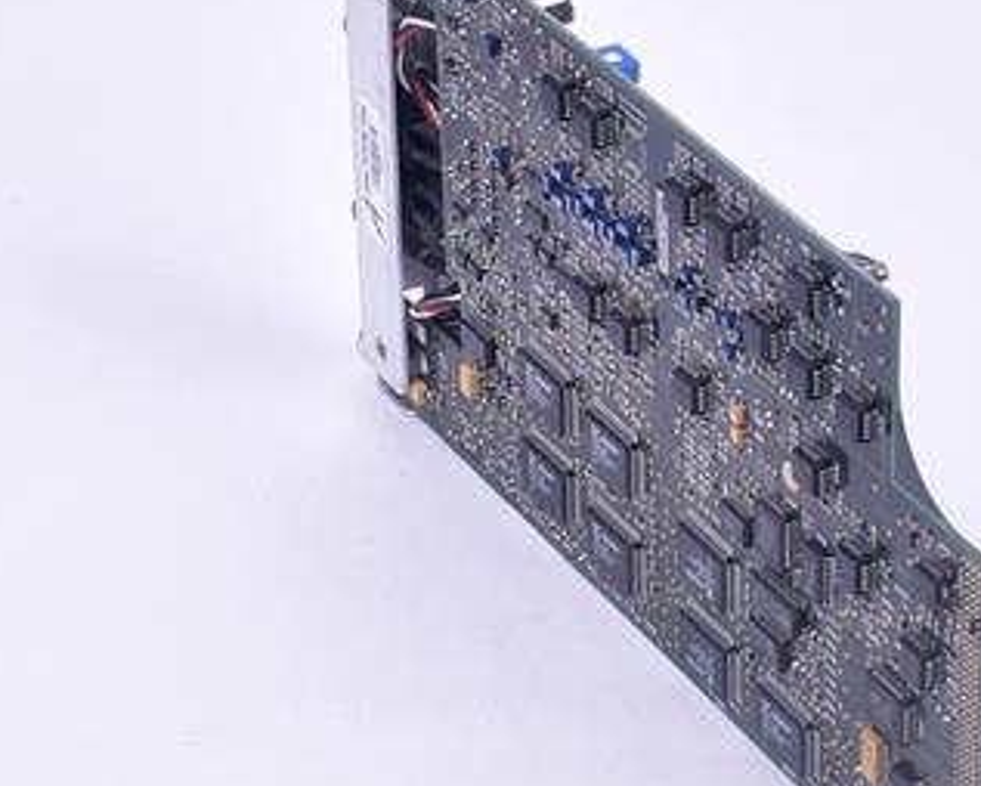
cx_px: 758
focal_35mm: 72
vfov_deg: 21.3
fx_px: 2088
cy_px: 402
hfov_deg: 26.0
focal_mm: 27
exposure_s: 1/200
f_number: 11
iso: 200
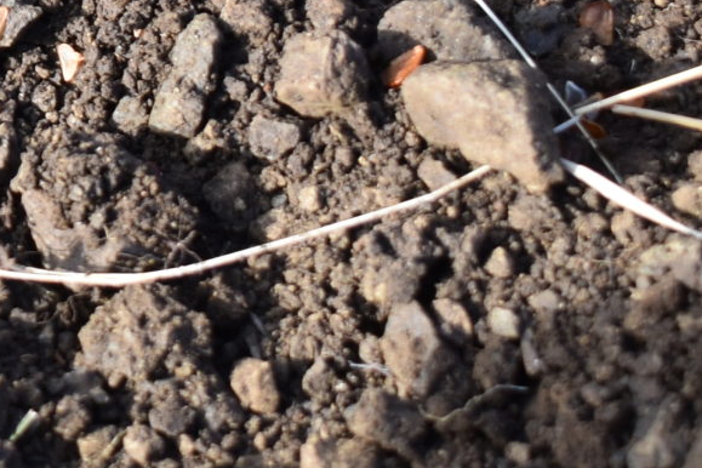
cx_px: -573
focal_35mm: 192
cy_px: -231
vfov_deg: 7.0
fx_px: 3748
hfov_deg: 10.1
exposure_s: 1/200
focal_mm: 29
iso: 200
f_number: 6.3
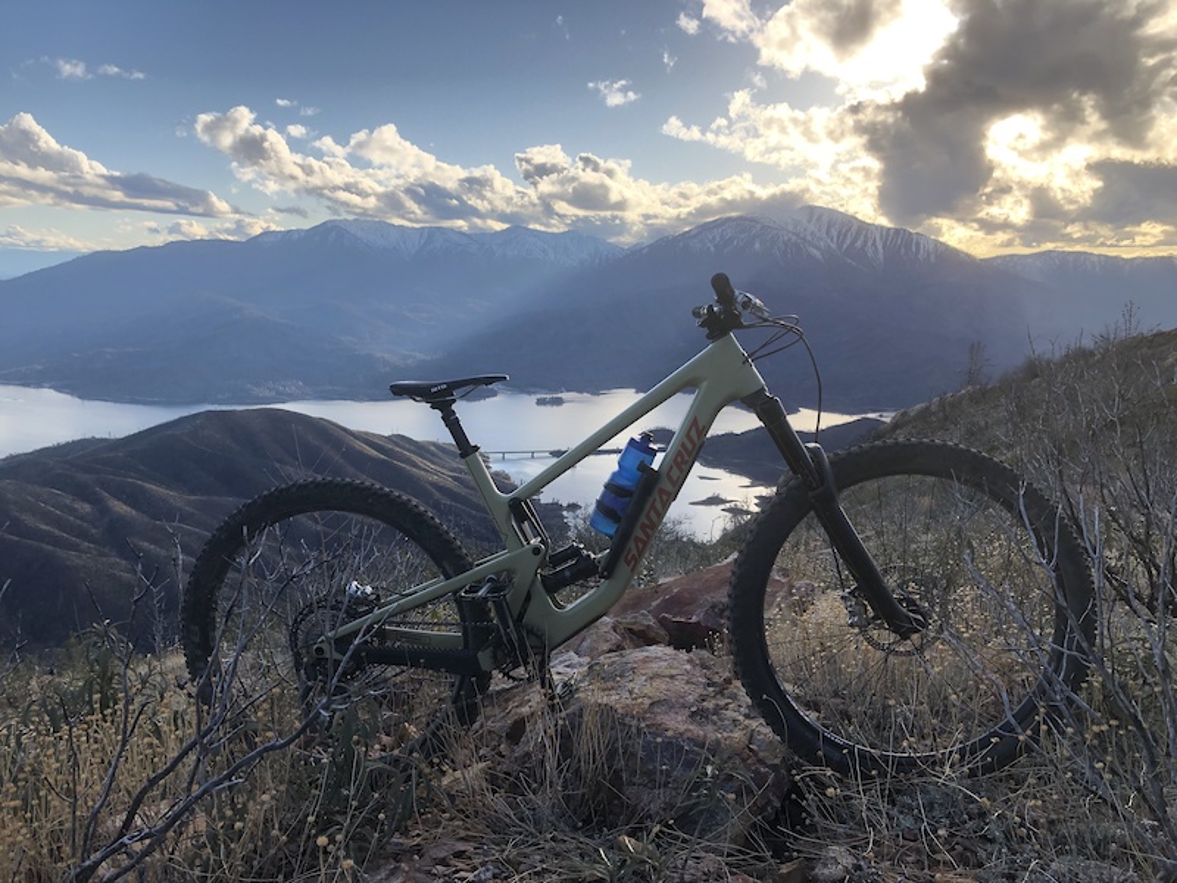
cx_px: 588
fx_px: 952
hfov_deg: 63.4
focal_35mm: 28
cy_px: 442
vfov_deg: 49.7
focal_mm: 3.99
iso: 20
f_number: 1.8
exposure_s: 1/960
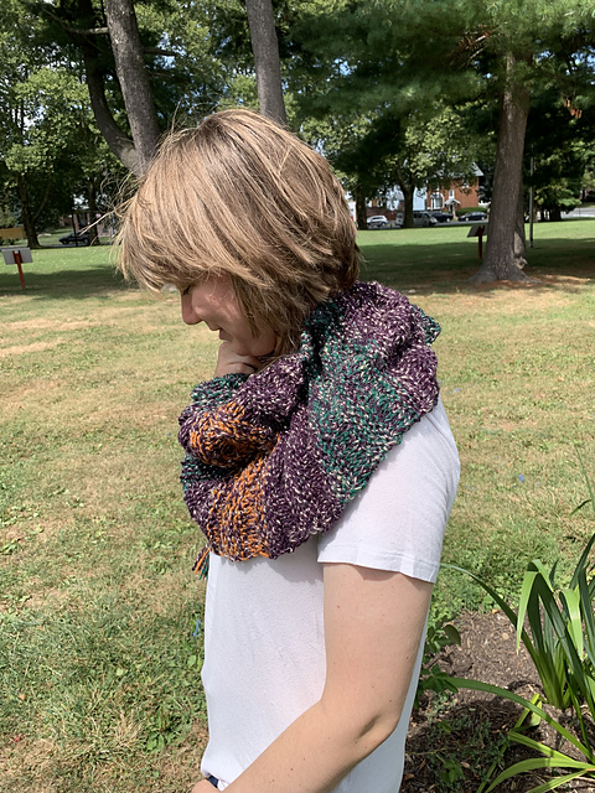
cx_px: 298
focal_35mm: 26
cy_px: 396
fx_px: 596
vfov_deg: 67.3
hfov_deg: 53.1
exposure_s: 1/1190
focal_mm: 4.25
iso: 25
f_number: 1.8
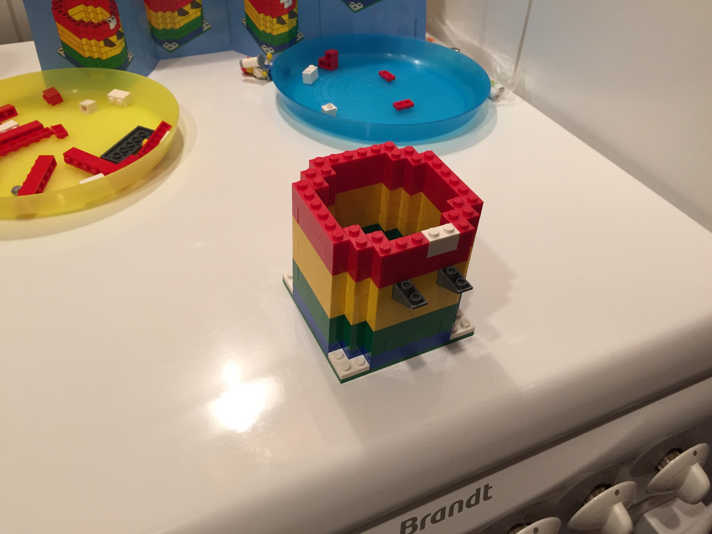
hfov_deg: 61.7
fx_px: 596
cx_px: 356
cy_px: 267
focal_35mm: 29
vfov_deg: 48.2
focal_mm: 4.15
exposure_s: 1/33
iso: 125
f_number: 2.2
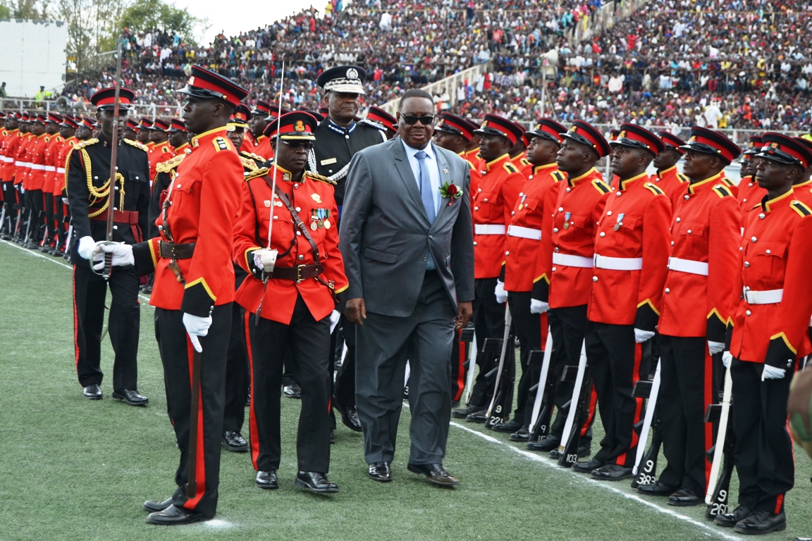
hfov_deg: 28.1
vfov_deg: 18.9
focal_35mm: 72
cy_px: 270
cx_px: 406
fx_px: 1624
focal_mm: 48
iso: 160
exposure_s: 1/125
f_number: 5.6
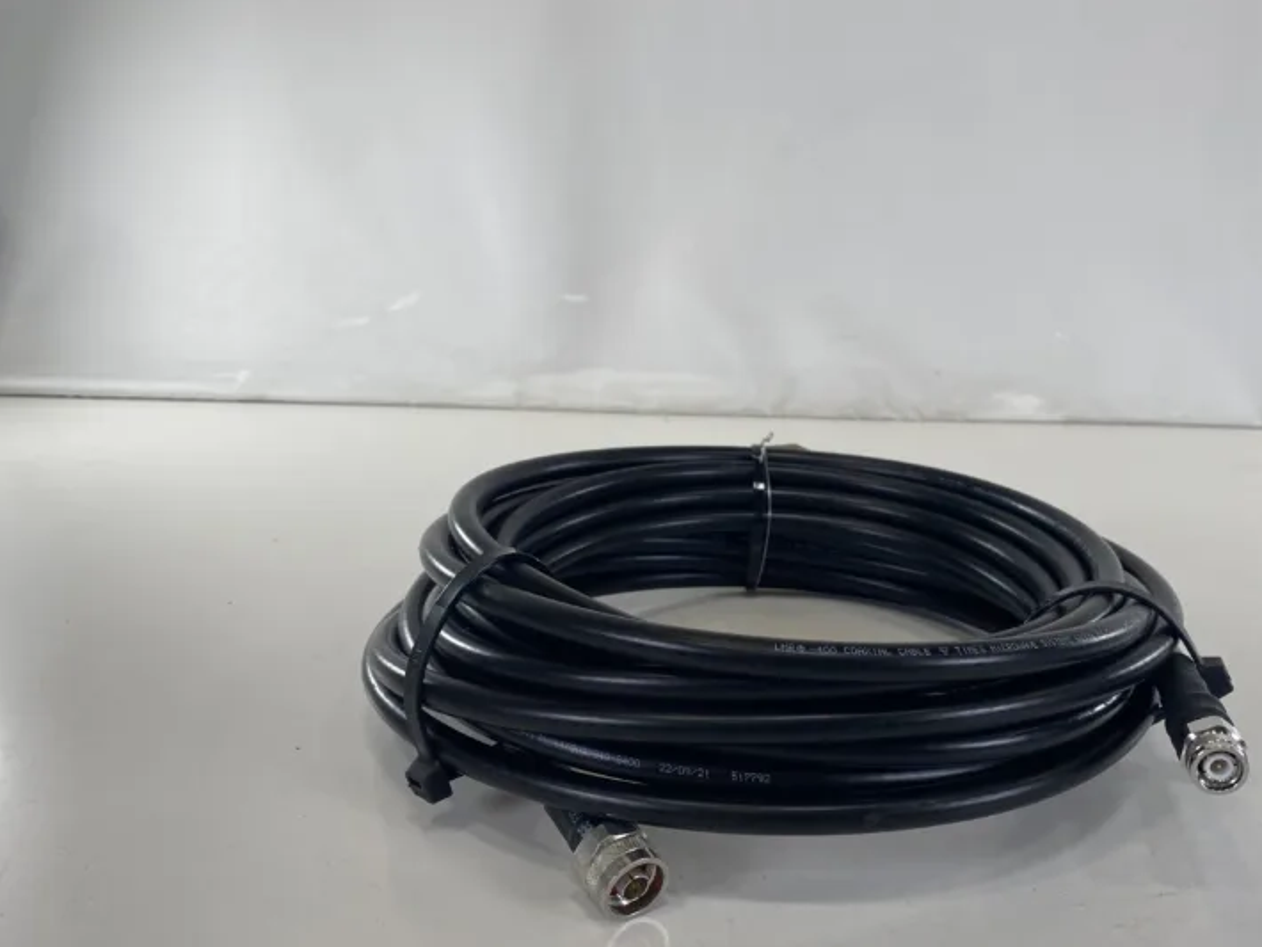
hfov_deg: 54.9
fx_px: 1203
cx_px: 765
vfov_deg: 42.6
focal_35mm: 33
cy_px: 595
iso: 32
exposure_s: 1/263
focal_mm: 4.25
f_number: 1.8
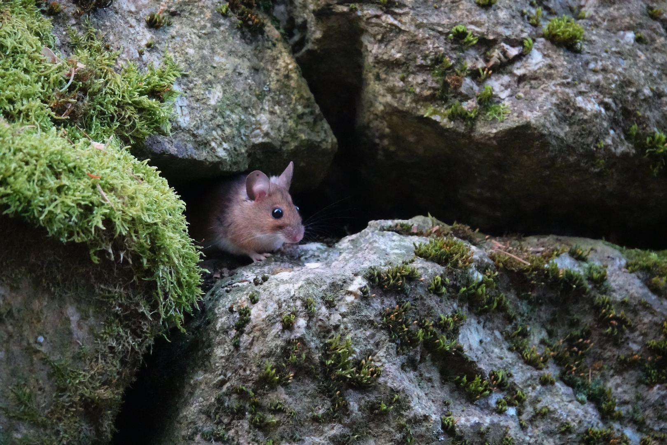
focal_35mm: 351
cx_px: 334
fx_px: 6503
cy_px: 222
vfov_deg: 3.9
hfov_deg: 5.9
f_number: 4
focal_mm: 128.6
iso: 6400
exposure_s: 1/100
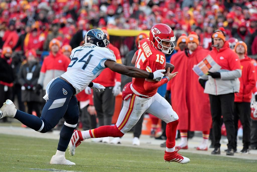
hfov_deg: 4.0
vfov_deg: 2.7
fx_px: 3641
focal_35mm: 510
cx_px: 128
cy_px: 86
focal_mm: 340
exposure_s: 1/2000
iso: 1600
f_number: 4
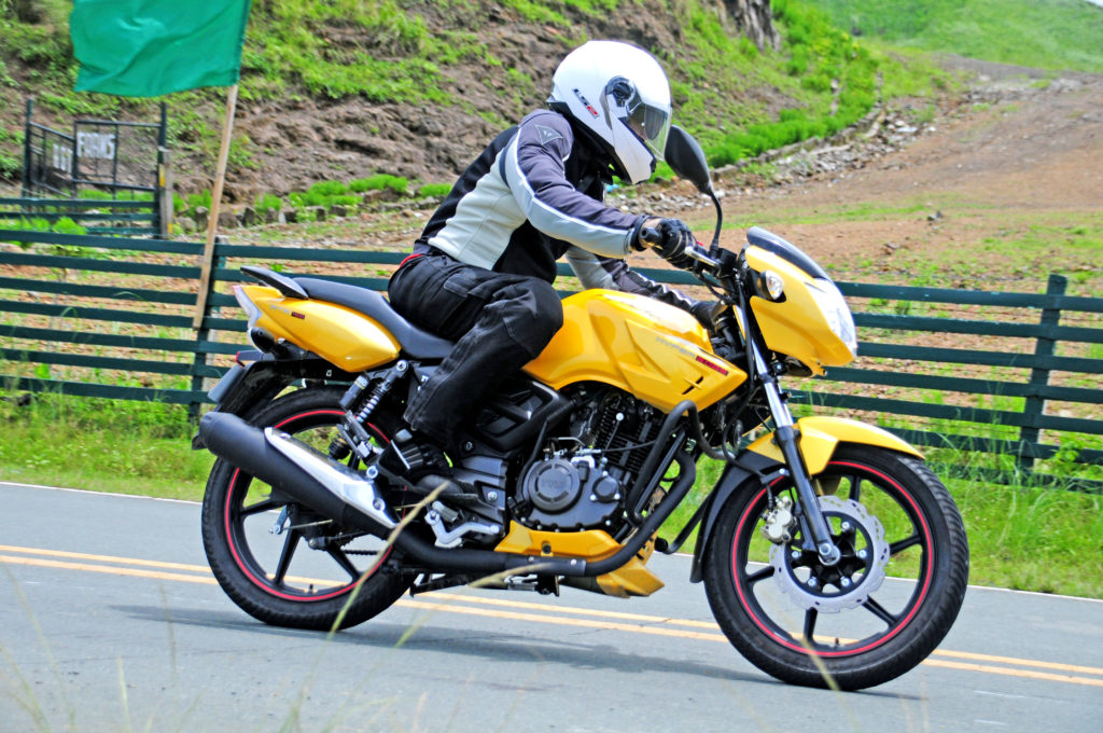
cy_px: 366
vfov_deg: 28.0
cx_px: 552
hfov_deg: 41.2
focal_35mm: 48
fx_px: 1469
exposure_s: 1/2000
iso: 400
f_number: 4.2
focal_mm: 32
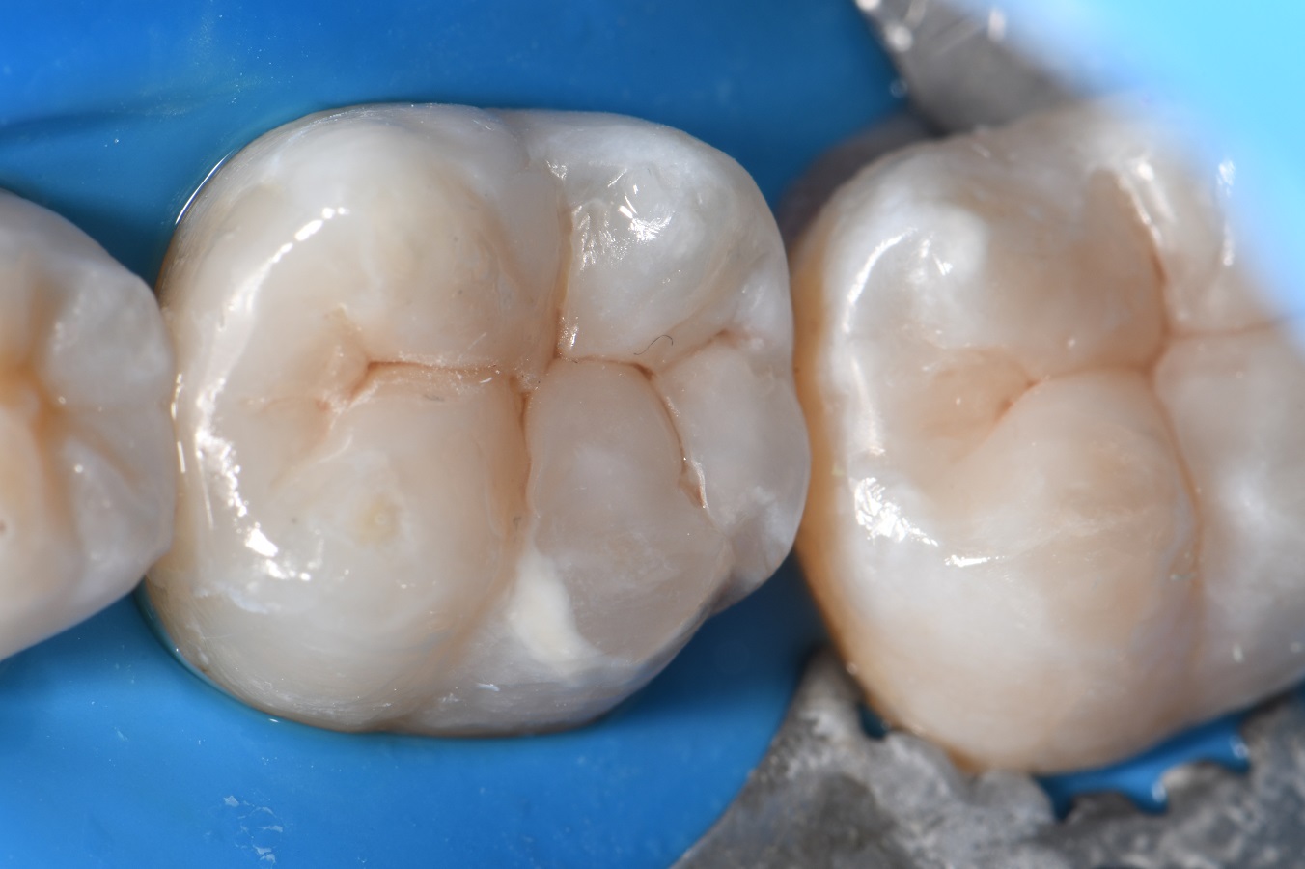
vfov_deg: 8.7
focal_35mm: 157
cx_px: 652
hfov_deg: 13.1
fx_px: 5688
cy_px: 434
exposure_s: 1/160
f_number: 32
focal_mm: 105
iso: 200
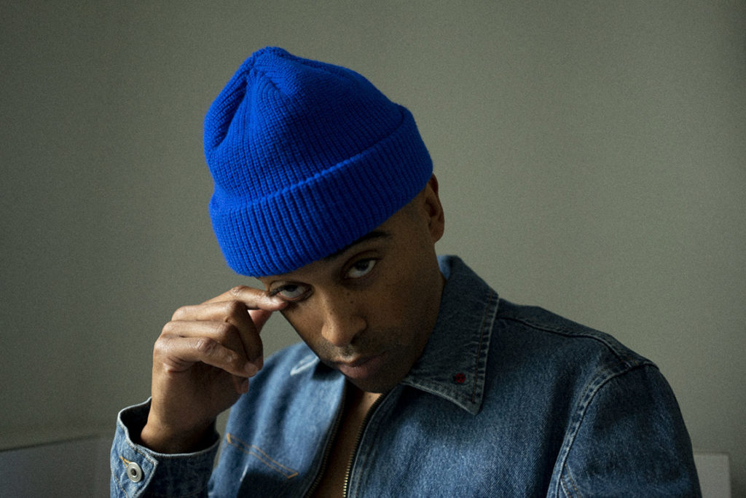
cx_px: 373
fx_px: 726
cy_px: 249
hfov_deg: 54.4
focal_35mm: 35
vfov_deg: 37.9
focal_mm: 35
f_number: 2.8
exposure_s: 1/60
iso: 800
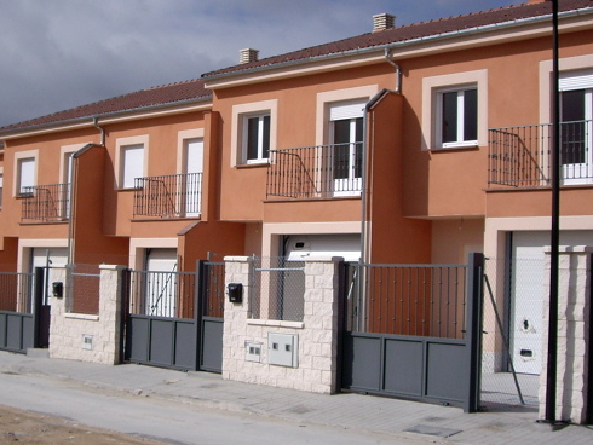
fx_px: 1063
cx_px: 238
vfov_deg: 23.6
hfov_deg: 31.1
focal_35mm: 62
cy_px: 179
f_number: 4.3
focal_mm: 6.2
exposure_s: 1/1600
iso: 64
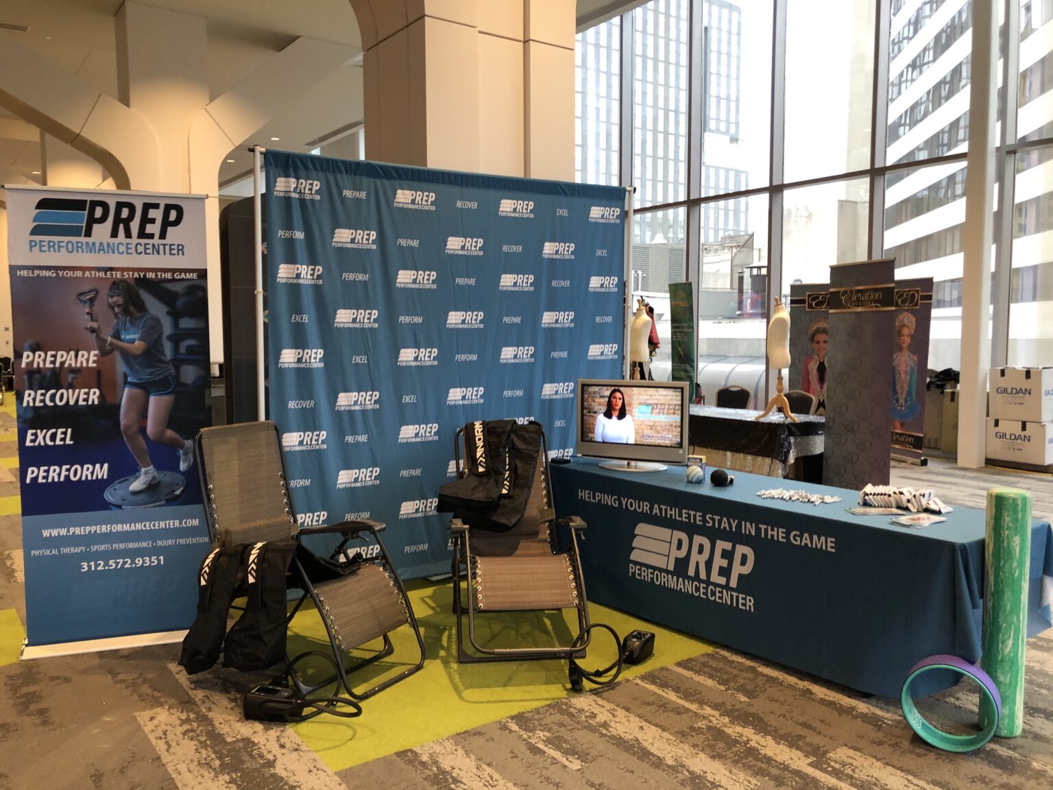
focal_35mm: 28
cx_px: 526
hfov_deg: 63.4
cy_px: 395
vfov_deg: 49.7
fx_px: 852
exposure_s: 1/21
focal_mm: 3.99
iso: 40
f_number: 1.8
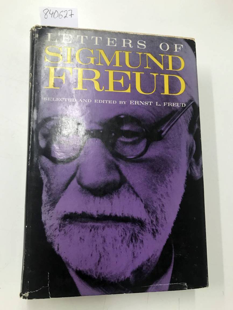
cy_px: 155
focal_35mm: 28
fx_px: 251
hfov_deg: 49.7
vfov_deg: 63.4
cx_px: 116
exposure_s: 1/33
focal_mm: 3.99
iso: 25
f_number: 1.8
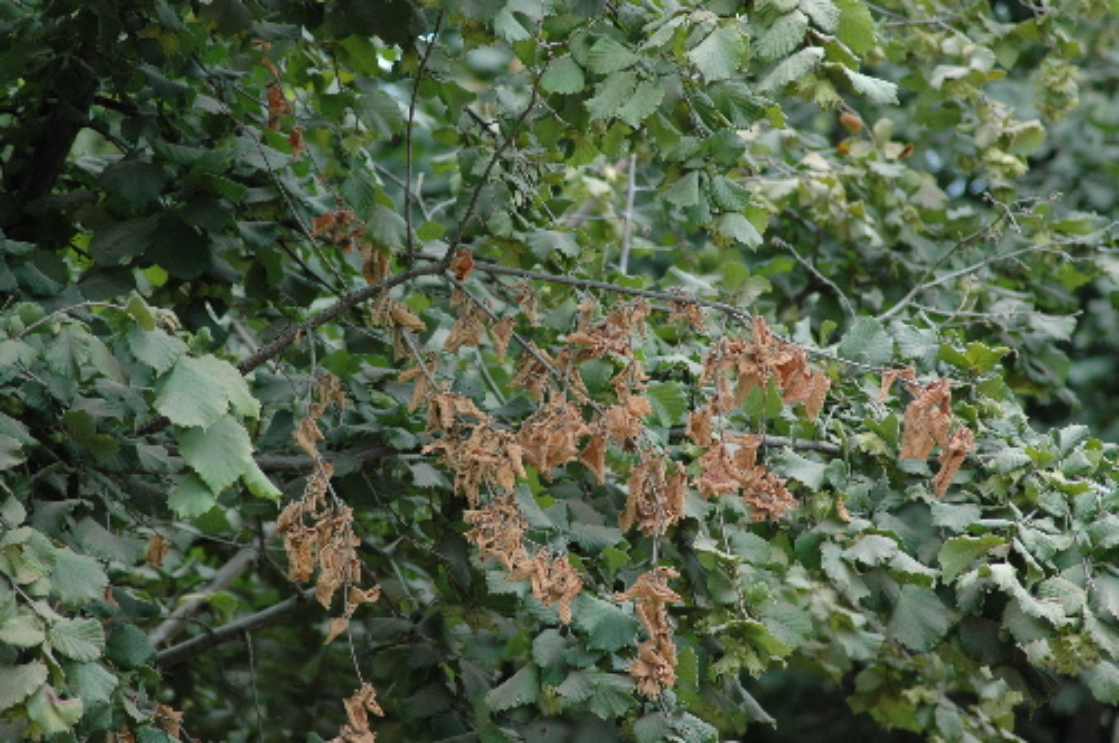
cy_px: 372
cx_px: 560
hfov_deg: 8.3
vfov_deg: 5.5
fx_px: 7683
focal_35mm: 248
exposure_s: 1/320
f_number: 4.8
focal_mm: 165
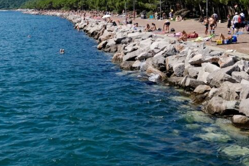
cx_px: 66
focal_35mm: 72
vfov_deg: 18.6
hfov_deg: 27.7
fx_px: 498
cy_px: 14
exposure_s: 1/800
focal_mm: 23.5
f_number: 5.6
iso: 160
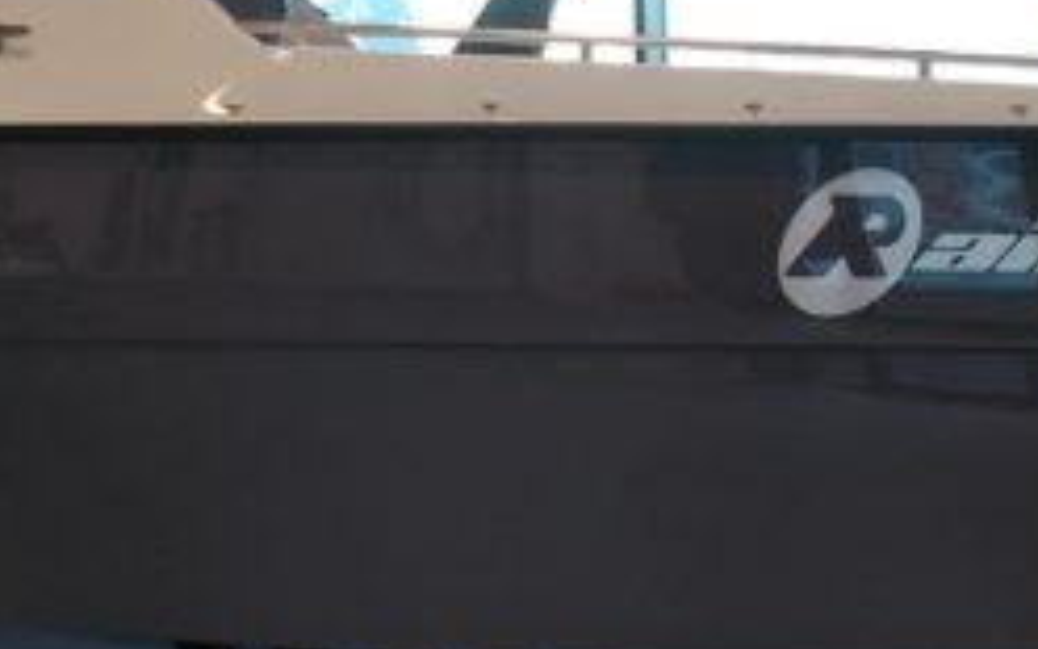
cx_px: 557
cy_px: 255
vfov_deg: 14.7
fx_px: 2518
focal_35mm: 89
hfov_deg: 23.3
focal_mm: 4.6
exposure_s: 1/30
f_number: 3.2
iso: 80
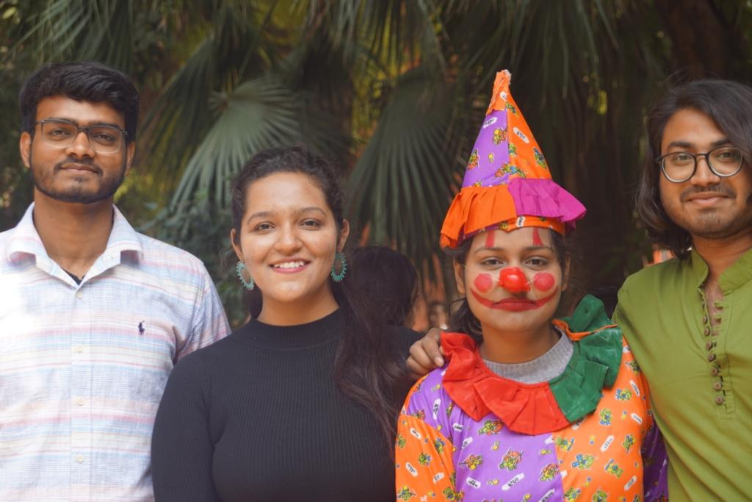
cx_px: 376
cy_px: 251
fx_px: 2193
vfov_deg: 13.0
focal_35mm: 105
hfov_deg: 19.5
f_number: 5.6
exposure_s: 1/160
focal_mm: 70
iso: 160
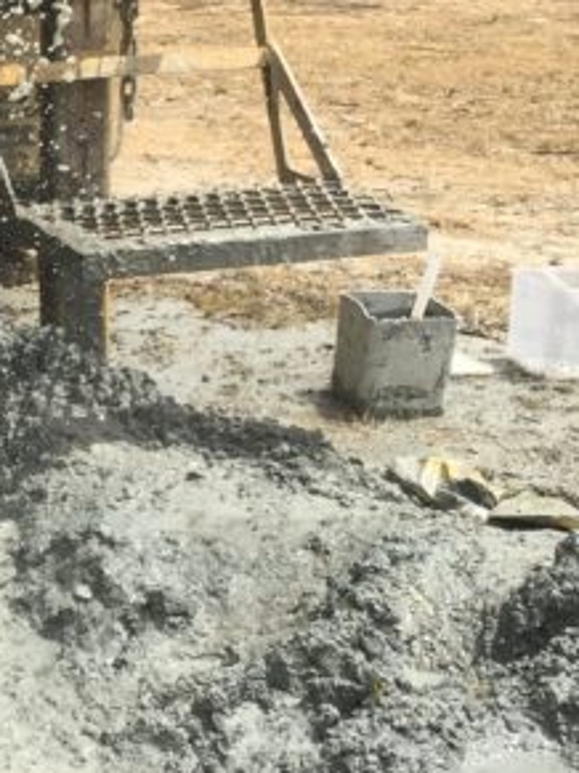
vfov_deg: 19.3
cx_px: -223
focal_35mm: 102
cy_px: 340
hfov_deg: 13.8
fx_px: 2276
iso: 32
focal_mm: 4.15
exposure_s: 1/1980
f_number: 2.2
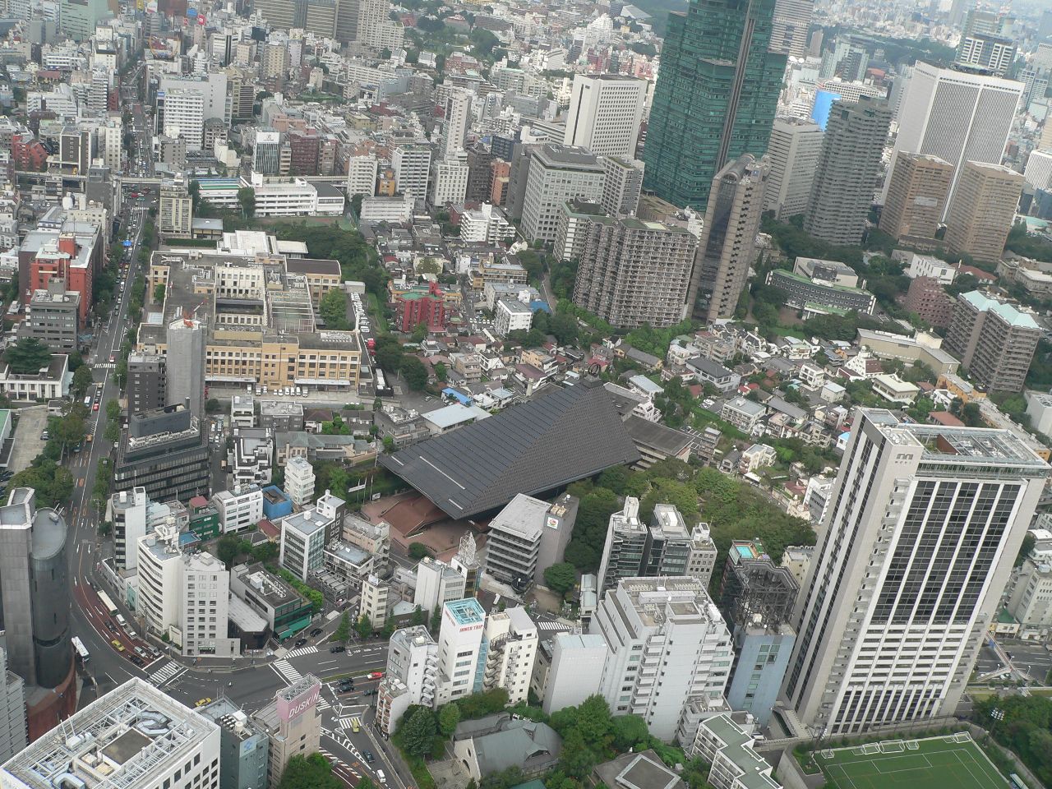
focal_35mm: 36
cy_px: 394
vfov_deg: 39.7
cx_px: 526
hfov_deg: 51.4
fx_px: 1094
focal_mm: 6
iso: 80
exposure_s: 1/320
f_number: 4
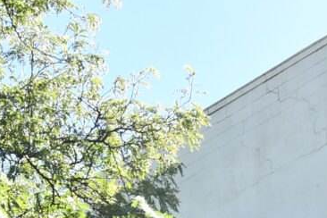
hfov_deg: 13.6
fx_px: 1371
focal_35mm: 151
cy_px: 463
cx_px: 167
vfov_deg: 8.5
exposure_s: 1/200
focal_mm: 18
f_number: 5.6
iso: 100
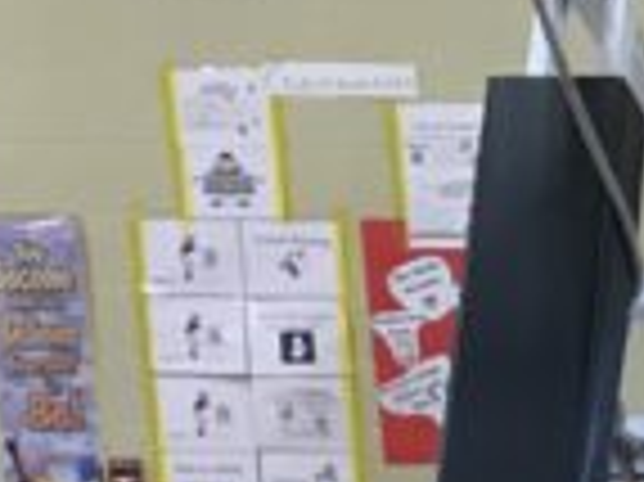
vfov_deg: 7.0
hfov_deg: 7.9
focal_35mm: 201
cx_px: 2175
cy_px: 1122
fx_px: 3736
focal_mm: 3.99
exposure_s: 1/20
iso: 40
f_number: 1.8
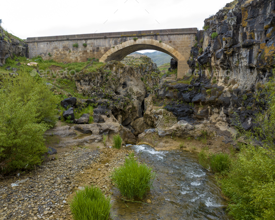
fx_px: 212
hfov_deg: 66.0
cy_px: 110
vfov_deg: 54.9
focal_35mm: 26
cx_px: 129
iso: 400
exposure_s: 1/120
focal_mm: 12.29
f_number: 2.8
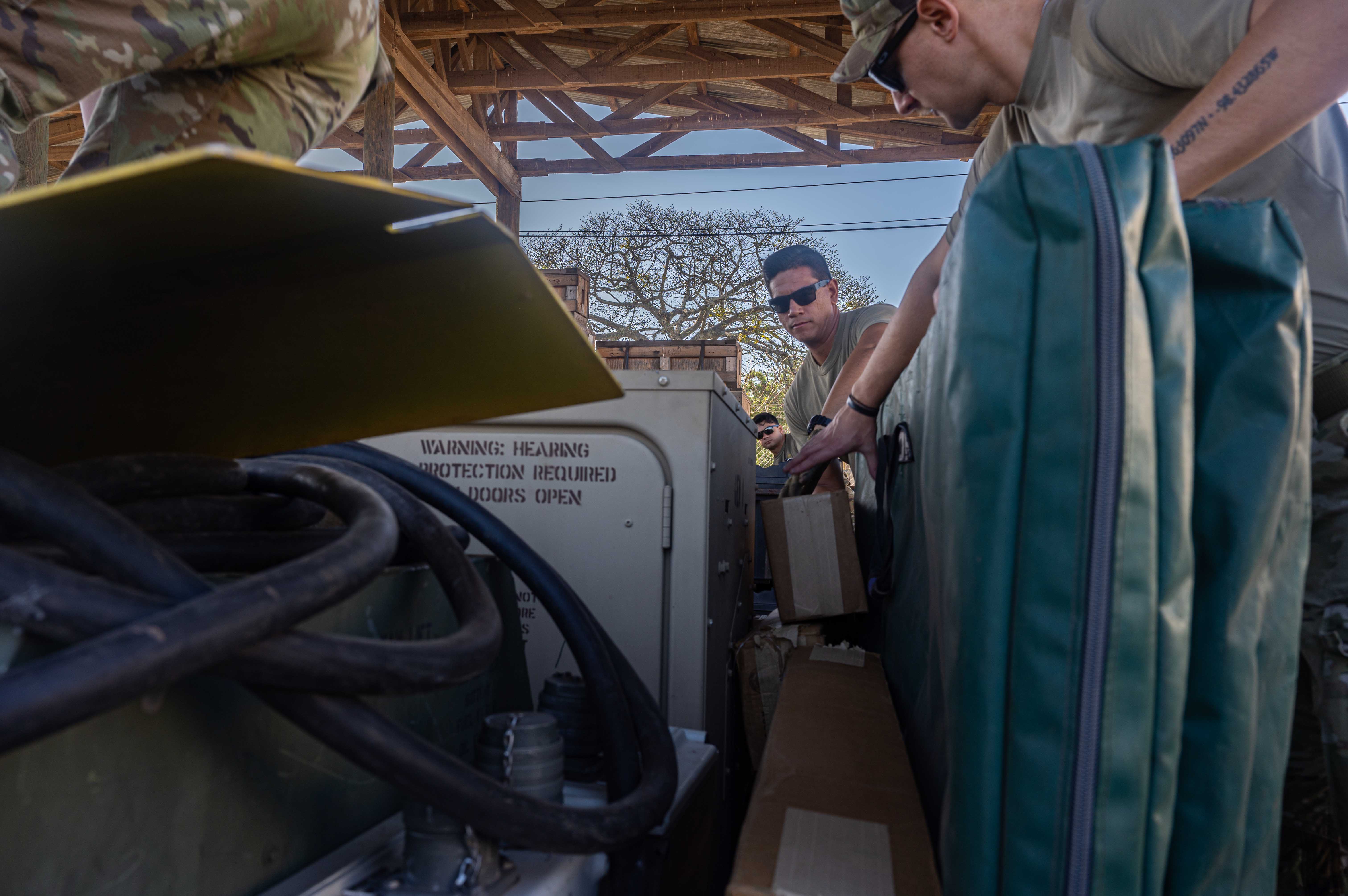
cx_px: 674
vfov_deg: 46.3
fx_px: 1048
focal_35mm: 28
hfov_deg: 65.5
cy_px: 448
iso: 125
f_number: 8
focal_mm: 28
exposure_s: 1/125
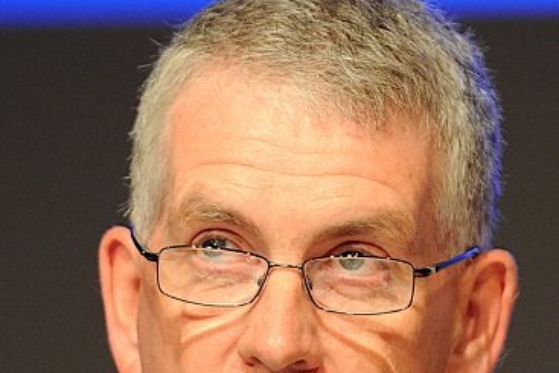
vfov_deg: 4.1
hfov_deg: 6.1
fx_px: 5250
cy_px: 263
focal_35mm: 338
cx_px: 305
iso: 1250
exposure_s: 1/125
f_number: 2.8
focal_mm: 200
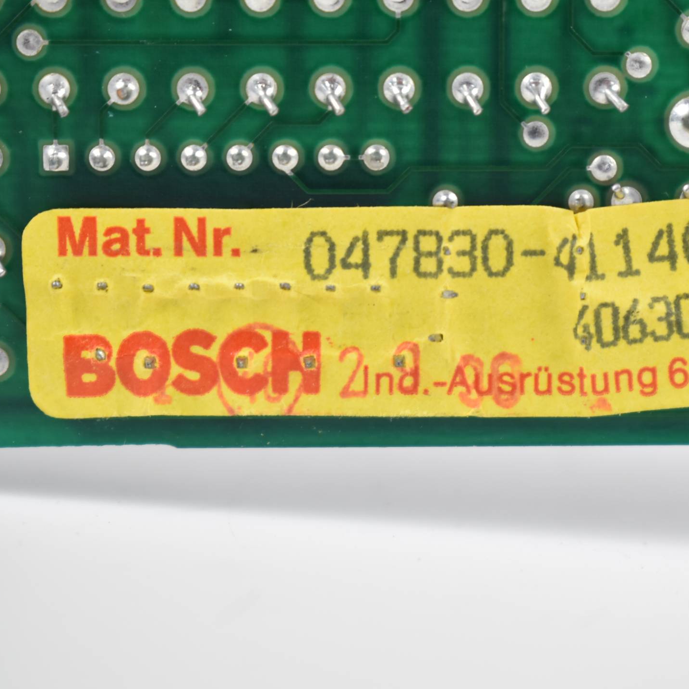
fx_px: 2379
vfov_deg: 16.5
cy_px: 346
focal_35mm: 106
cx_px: 465
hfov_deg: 16.4
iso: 560
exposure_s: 1/100
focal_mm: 55
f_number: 5.6
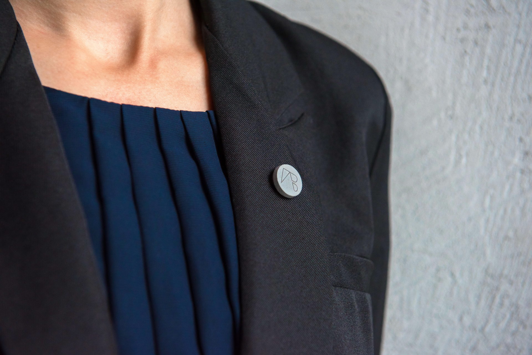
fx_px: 1035
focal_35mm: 70
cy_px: 178
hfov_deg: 28.8
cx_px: 266
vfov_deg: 19.5
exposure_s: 1/200
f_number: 5
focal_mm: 70
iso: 1000
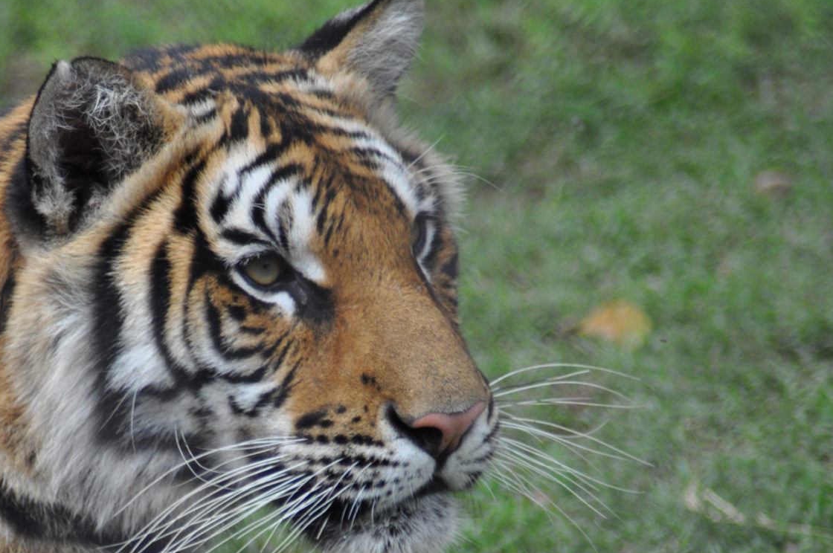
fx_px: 10400
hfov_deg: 4.6
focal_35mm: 450
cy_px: 411
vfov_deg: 3.0
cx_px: 286
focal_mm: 200
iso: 720
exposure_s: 1/1000
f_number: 4.8
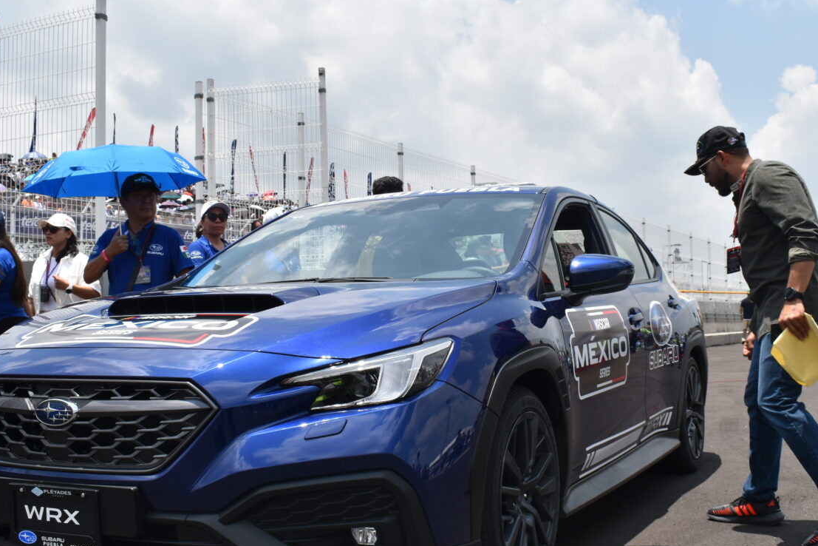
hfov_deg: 44.8
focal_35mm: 44
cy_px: 294
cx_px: 429
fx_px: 993
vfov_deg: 30.7
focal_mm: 21
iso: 200
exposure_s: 1/400
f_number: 10
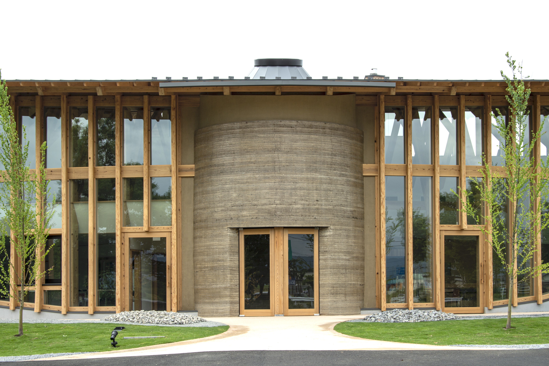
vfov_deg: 23.4
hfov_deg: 34.5
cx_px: 274
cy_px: 183
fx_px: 884
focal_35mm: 58
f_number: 22
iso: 125
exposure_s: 1/20
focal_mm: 58
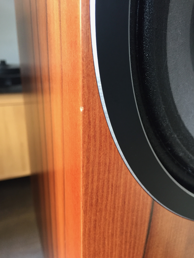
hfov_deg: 48.2
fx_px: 217
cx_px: 97
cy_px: 129
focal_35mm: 29
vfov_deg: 61.7
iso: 80
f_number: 2.2
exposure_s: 1/33
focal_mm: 4.15
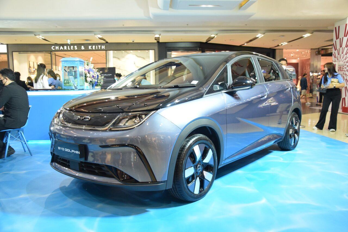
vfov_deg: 40.0
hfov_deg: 57.2
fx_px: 319
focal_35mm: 33
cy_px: 116
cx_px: 174
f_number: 4.5
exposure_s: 1/125
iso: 2000
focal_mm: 22
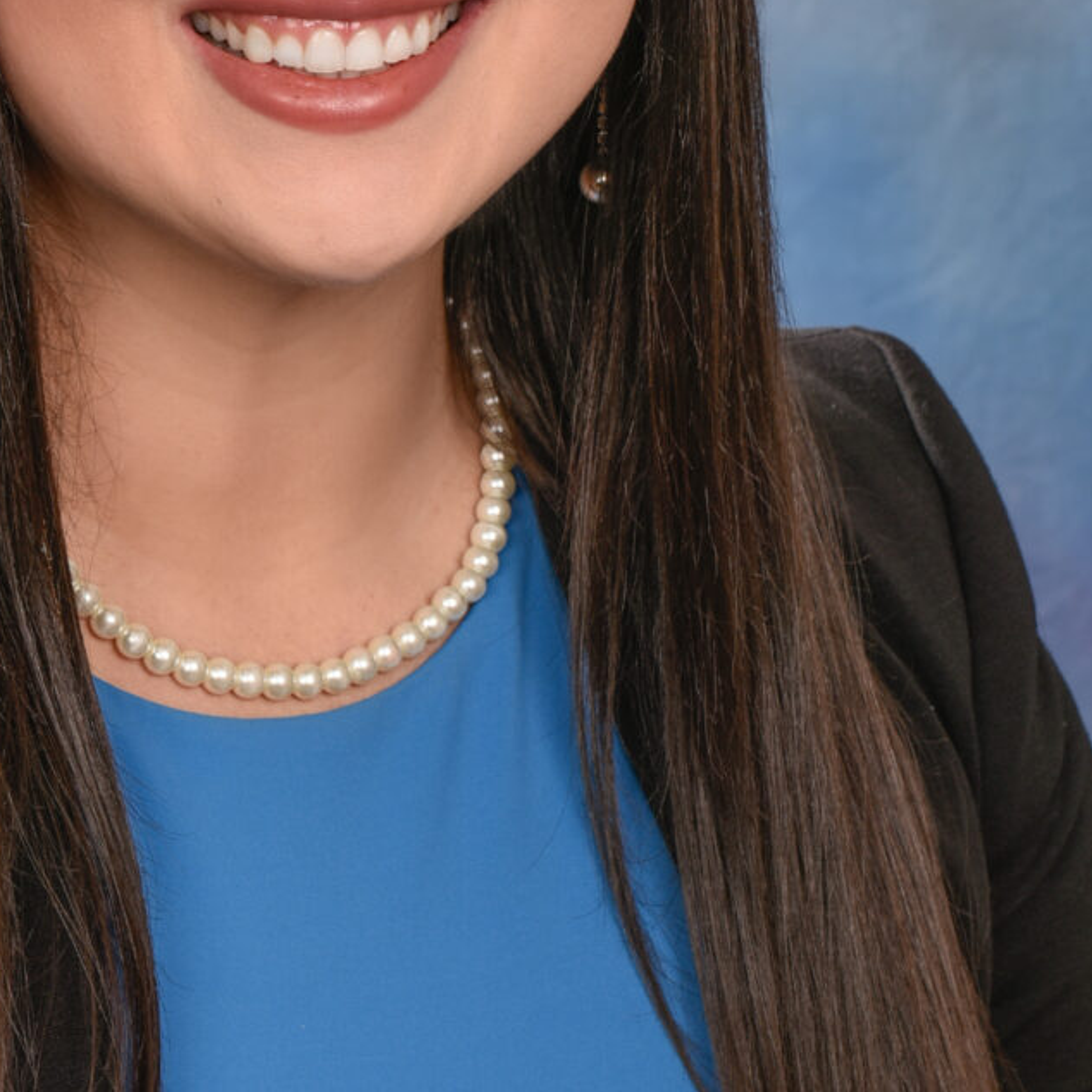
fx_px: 6424
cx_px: 305
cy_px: 113
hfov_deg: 9.7
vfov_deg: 9.7
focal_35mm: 180
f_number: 11
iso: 200
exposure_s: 1/160
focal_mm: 70
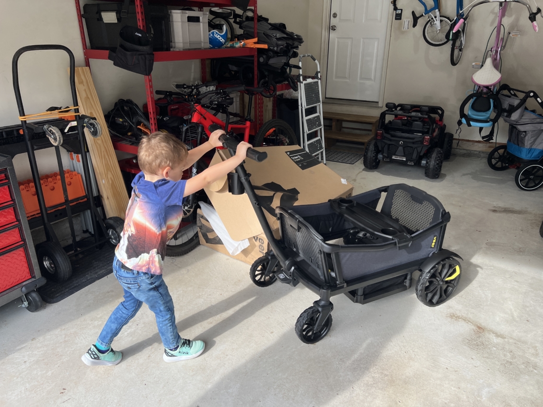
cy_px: 204
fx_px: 408
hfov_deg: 67.3
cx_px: 272
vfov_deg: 53.1
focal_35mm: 26
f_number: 1.5
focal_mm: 5.7
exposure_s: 1/387
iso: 50
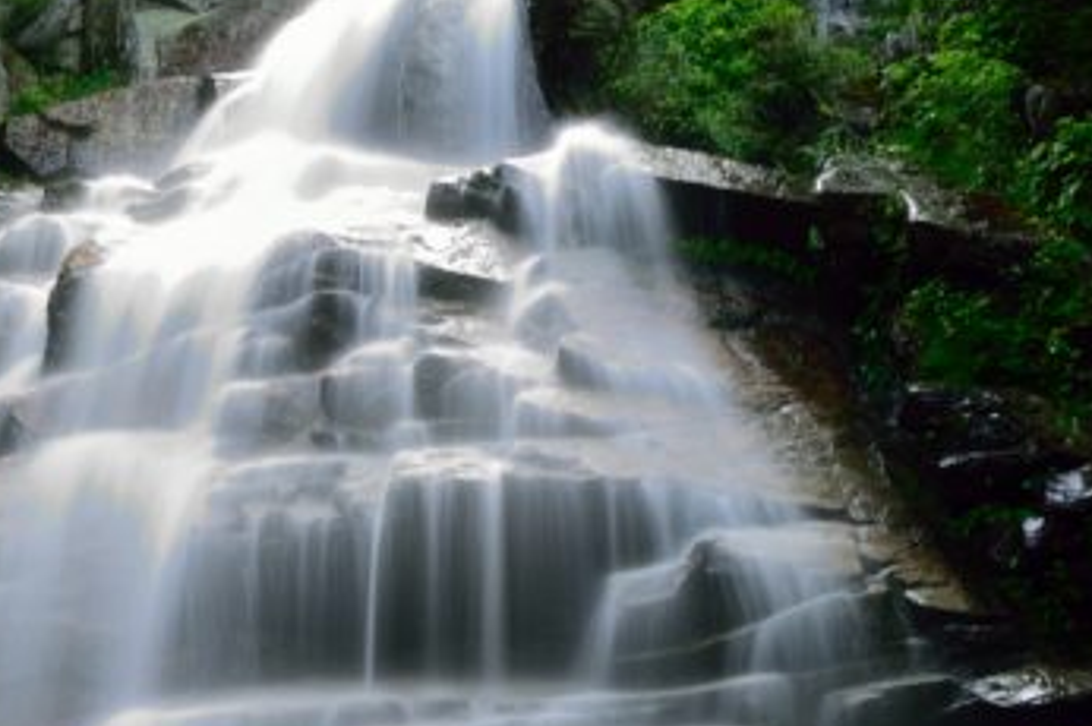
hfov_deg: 26.6
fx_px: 2273
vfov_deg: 17.8
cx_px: 262
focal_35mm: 75
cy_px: 669
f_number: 22
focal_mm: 18
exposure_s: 2
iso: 100
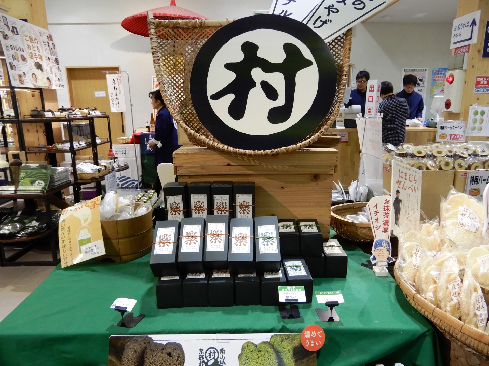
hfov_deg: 71.6
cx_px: 244
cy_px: 183
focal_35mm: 24
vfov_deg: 56.8
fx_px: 339
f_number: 3.4
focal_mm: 4.3
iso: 180
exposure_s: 1/30
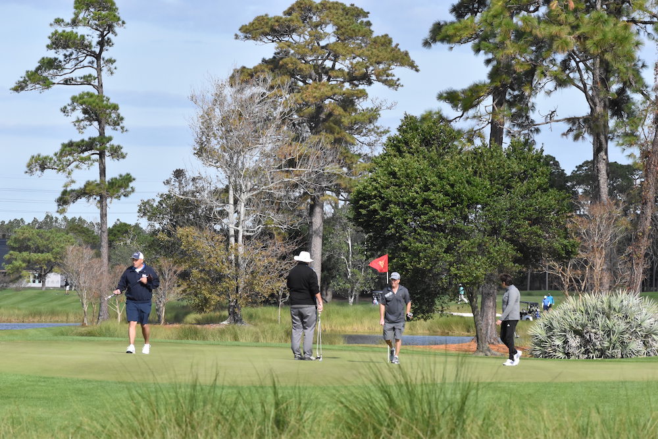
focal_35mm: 180
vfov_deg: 7.6
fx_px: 3290
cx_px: 329
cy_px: 220
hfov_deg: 11.4
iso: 2200
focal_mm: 120
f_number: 10
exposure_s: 1/3200
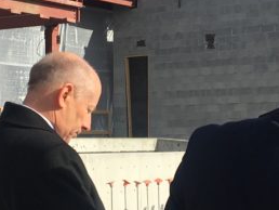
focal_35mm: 115
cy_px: 82
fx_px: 928
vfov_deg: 12.9
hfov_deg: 17.0
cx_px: 77
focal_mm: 4.15
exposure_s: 1/1326
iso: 25
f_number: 2.2
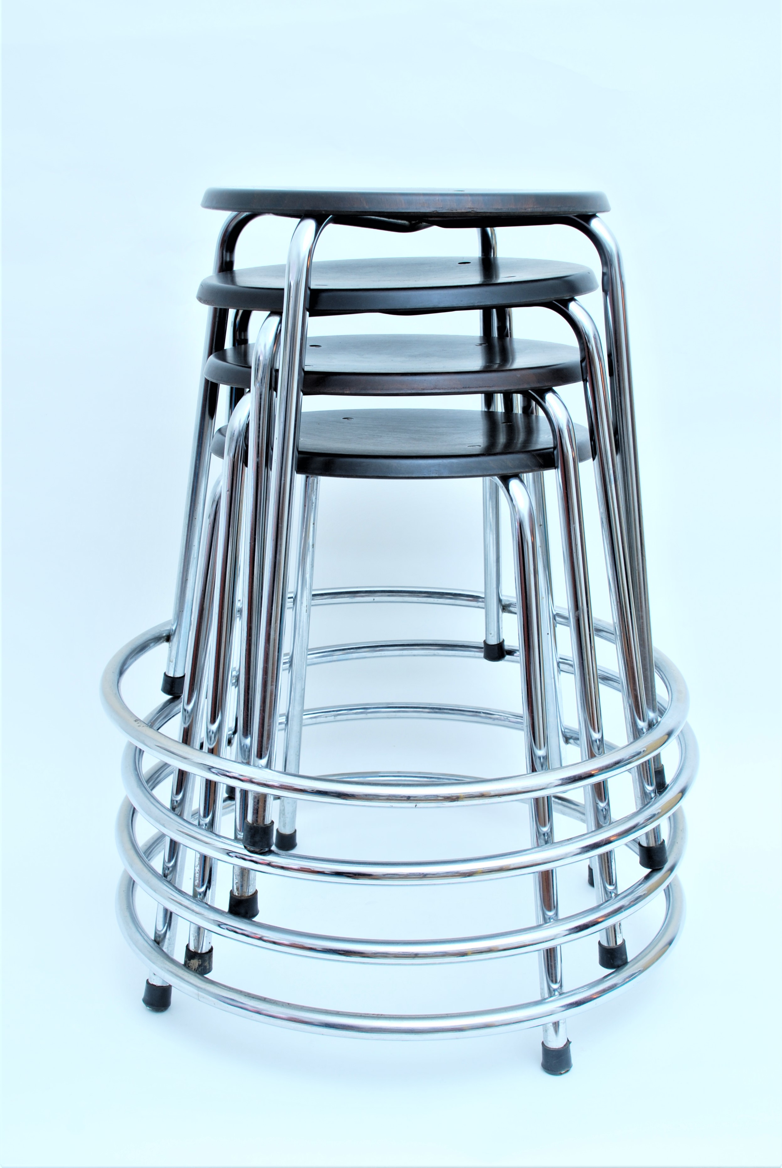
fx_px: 1364
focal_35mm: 42
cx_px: 391
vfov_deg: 46.3
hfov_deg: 32.0
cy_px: 584
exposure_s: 2.5
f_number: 8
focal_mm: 28
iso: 100
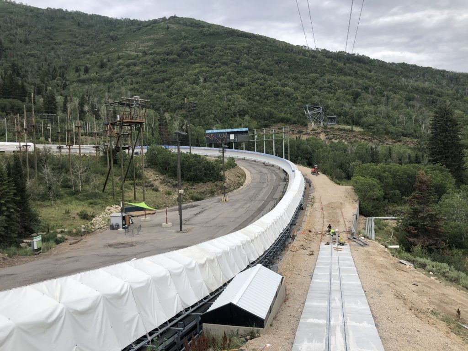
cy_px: 176
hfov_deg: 63.4
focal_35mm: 28
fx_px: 379
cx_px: 234
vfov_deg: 49.7
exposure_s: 1/714
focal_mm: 3.99
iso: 20
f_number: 1.8
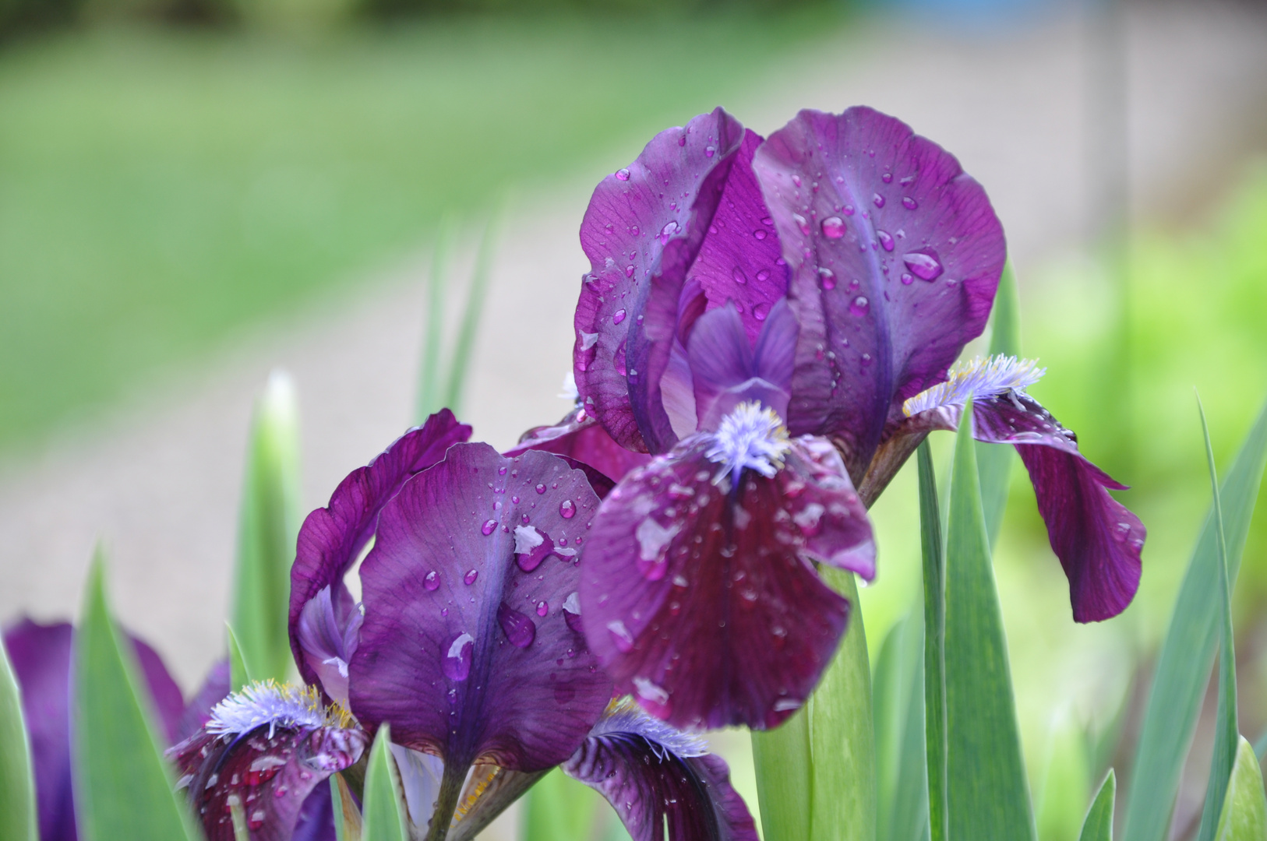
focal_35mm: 158
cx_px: 634
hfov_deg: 13.1
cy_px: 420
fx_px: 5536
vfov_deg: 8.7
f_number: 6.3
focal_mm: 105
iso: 200
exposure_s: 1/30
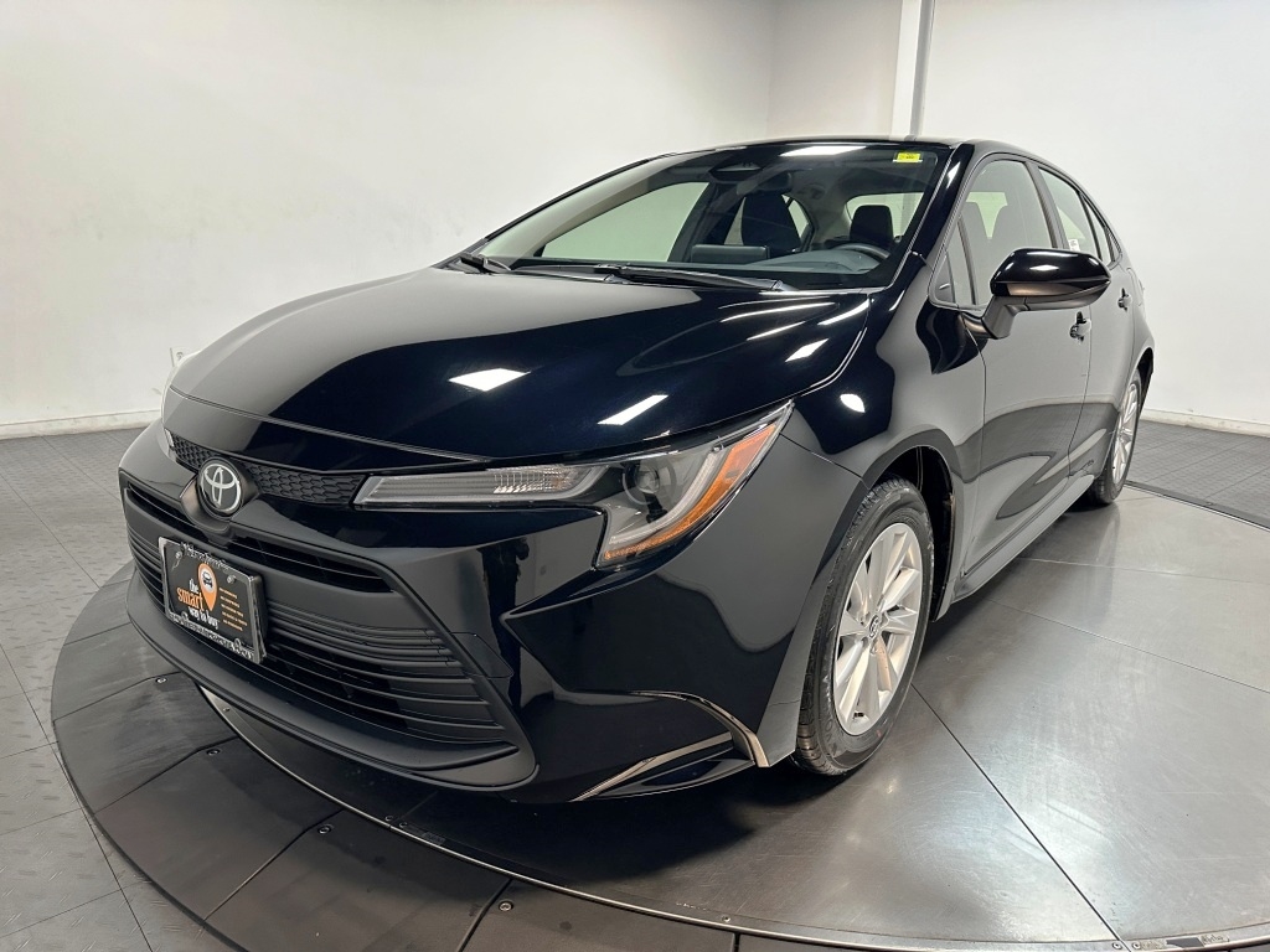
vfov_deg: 56.8
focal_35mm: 24
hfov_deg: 71.6
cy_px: 476
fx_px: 881
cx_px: 635
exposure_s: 1/60
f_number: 1.78
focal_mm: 6.86
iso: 400
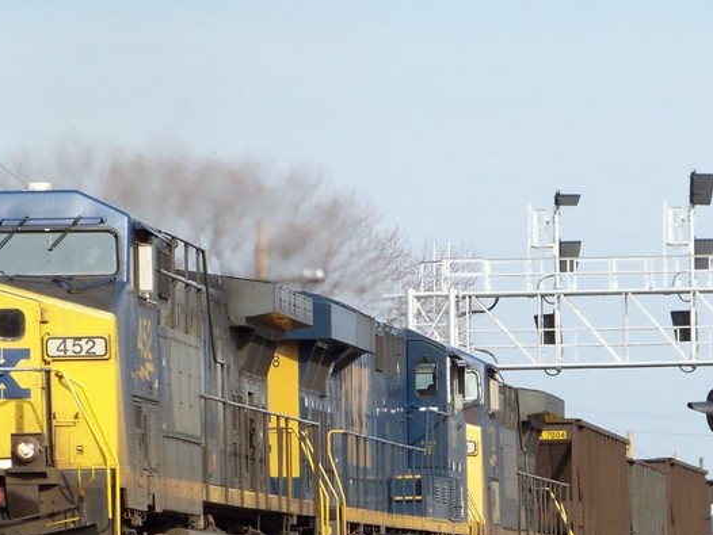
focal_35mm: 378
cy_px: 410
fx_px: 7789
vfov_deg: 3.9
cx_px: 164
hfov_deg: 5.2
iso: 100
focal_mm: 37.4
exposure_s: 1/250
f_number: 6.3
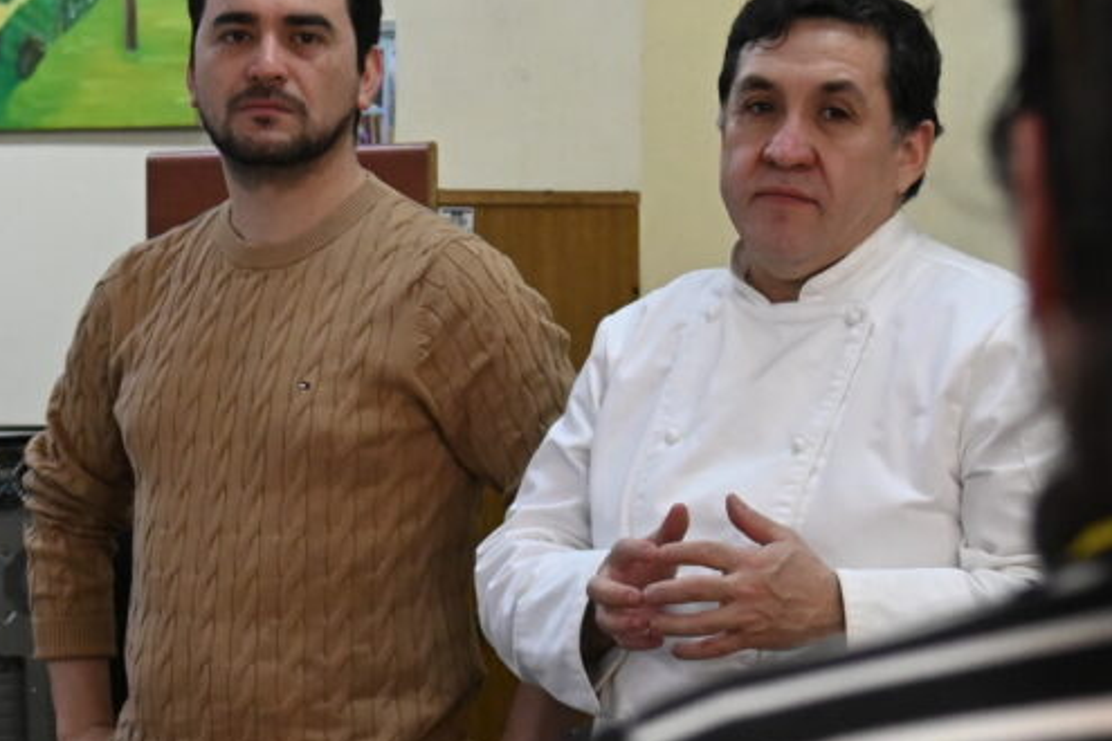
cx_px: 252
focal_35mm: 182
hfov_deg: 11.3
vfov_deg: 7.5
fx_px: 5621
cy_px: 506
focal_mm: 44
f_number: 4
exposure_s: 1/125
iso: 2500
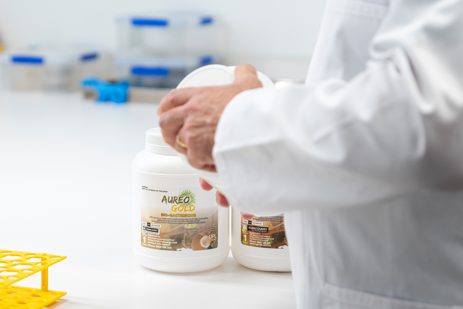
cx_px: 232
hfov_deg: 29.6
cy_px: 154
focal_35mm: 68
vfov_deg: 20.0
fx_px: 875
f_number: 3.2
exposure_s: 1/125
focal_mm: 68
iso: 400
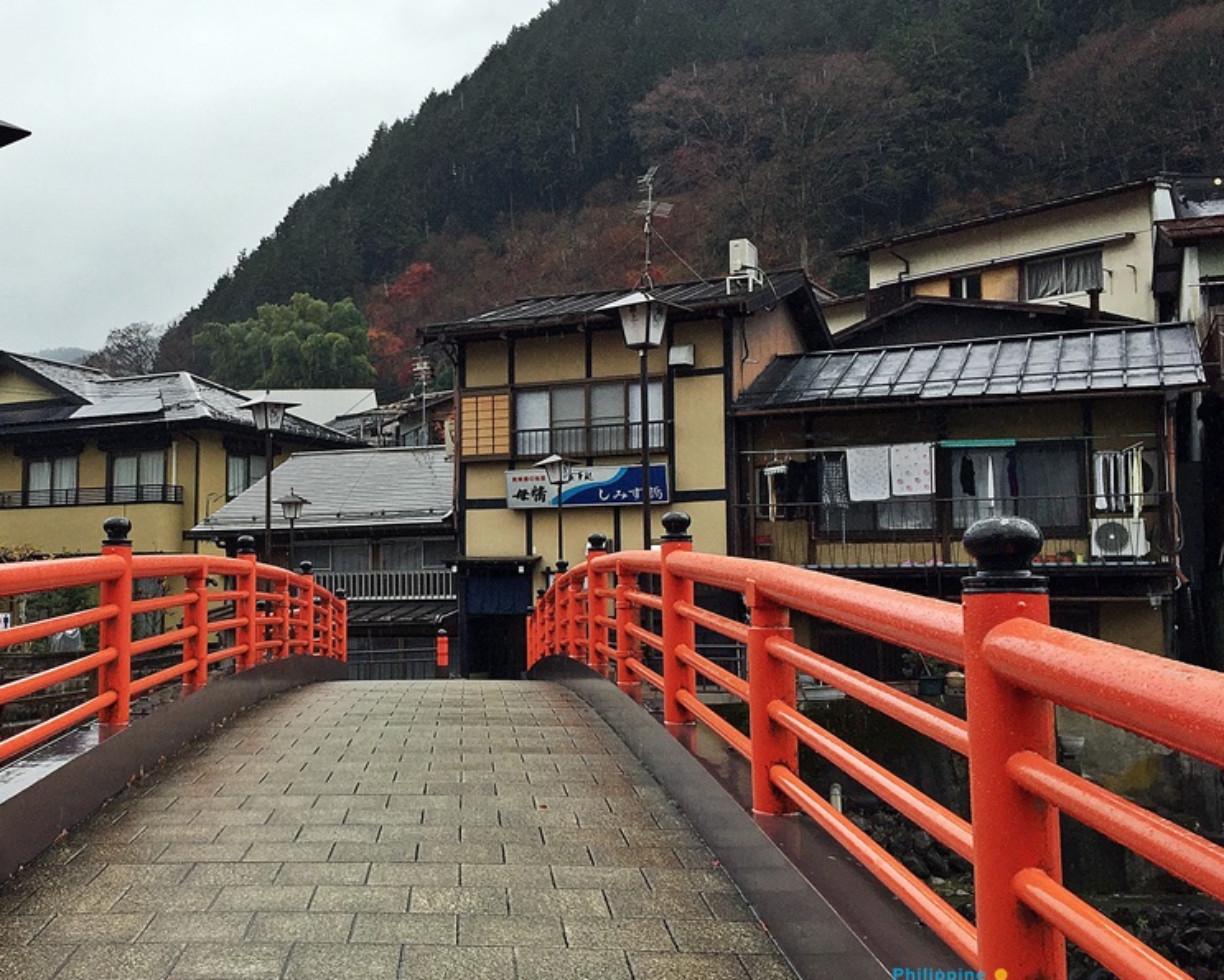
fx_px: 1413
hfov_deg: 46.0
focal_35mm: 39
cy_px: 481
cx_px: 392
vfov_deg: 38.2
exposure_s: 1/324
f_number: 2.2
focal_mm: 4.15
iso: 32
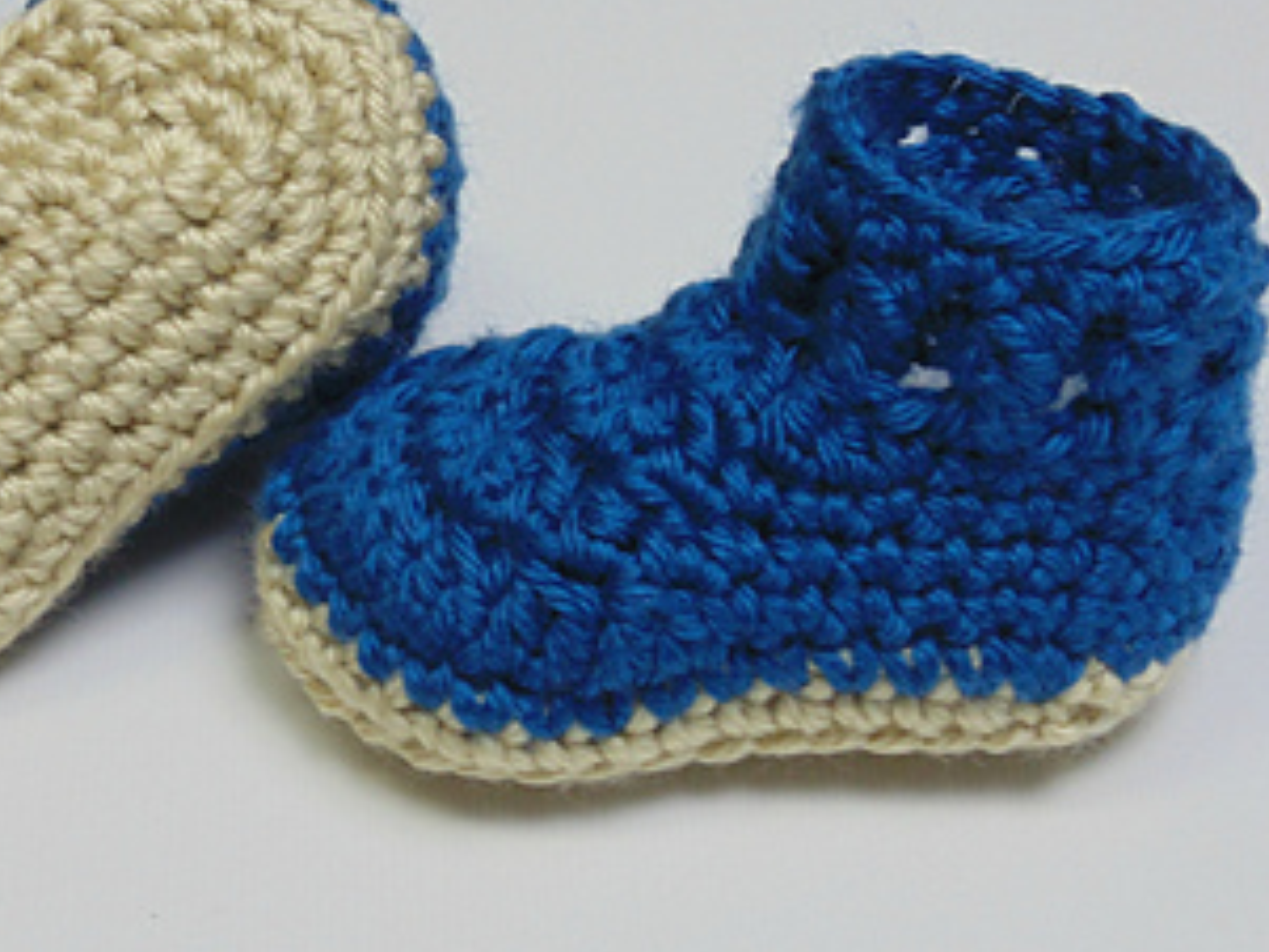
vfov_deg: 16.8
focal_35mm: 88
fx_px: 3227
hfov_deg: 22.2
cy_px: 411
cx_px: 447
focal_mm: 9.5
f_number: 3.9
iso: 160
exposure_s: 1/30
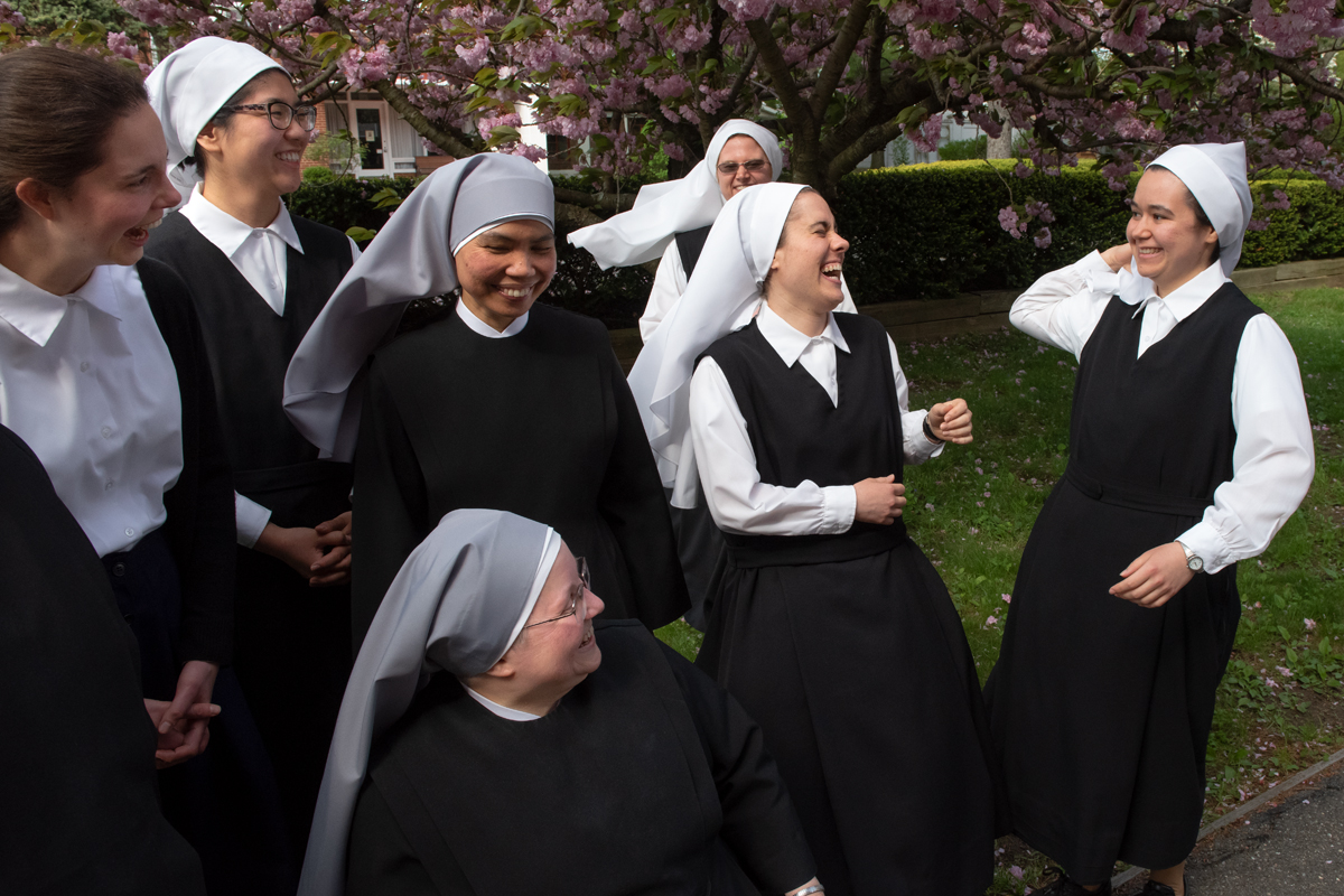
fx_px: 896
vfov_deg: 53.1
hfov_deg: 73.7
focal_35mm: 24
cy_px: 448
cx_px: 672
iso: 2000
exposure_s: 1/640
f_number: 11
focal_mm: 24
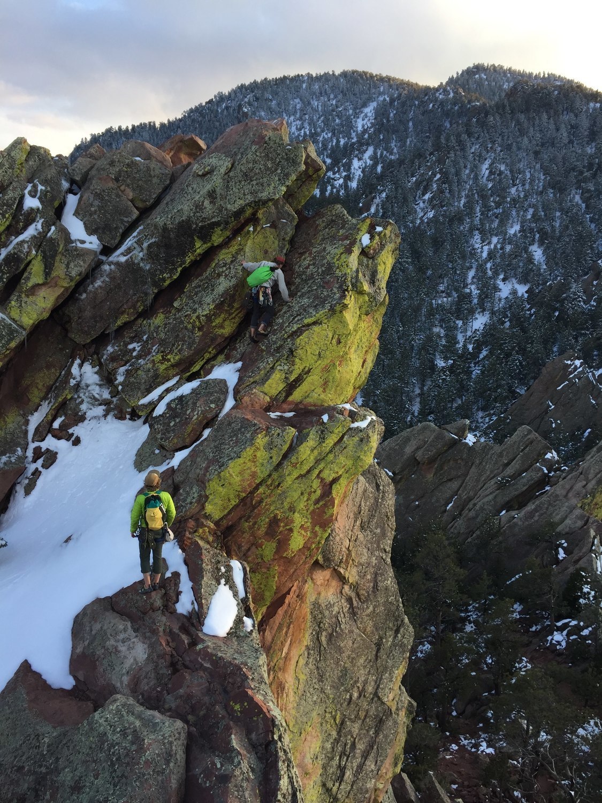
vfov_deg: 61.7
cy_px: 402
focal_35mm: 29
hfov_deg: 48.2
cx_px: 301
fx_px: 672
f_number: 2.2
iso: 32
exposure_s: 1/194
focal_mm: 4.15
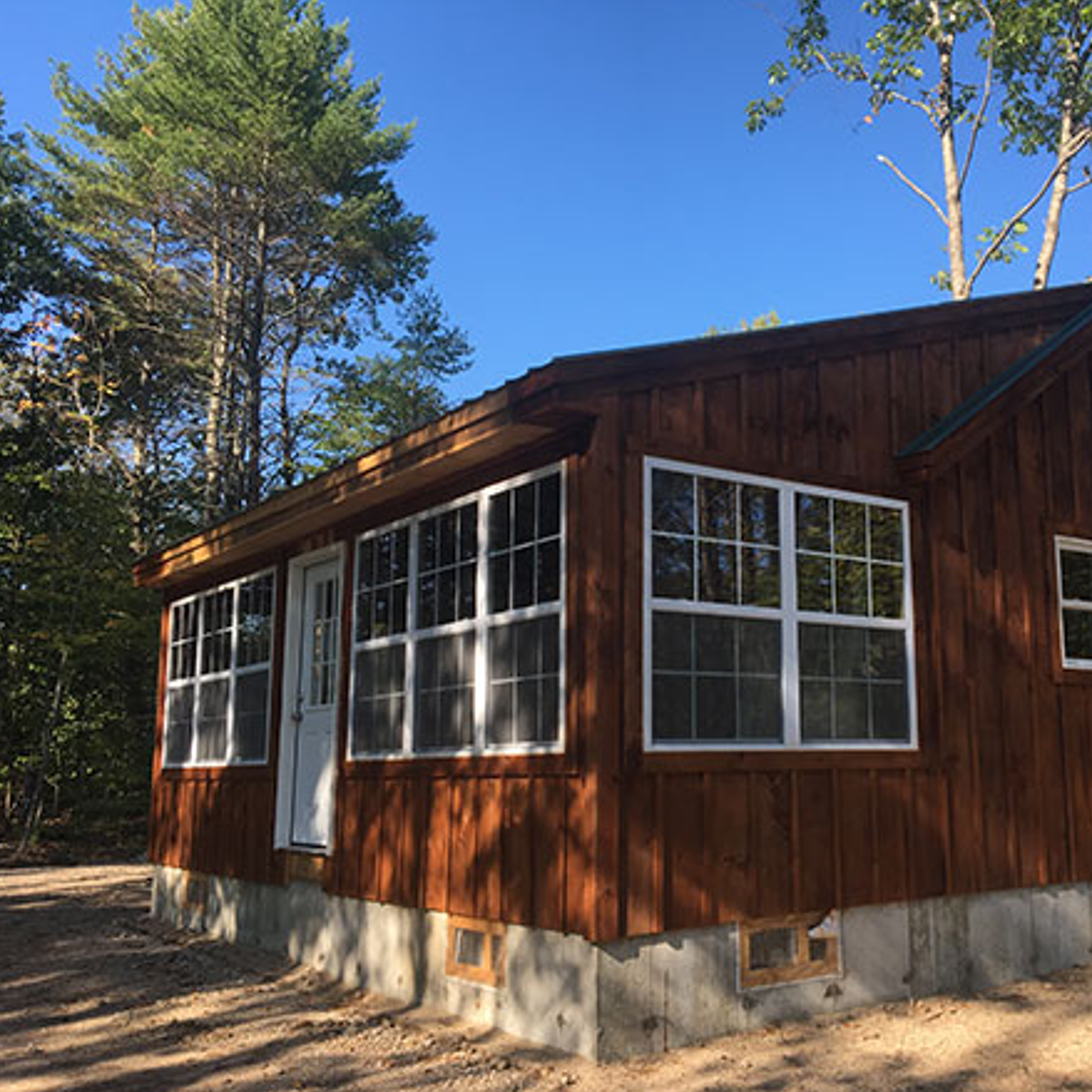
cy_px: 552
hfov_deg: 46.4
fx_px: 1249
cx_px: 734
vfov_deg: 47.2
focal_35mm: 35
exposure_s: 1/561
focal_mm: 4.15
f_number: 2.2
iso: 25
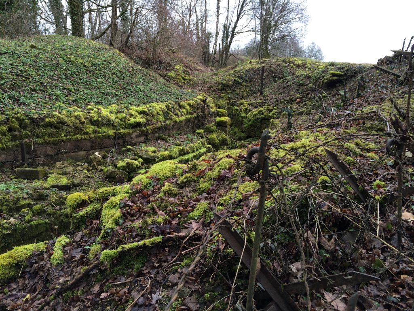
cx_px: 207
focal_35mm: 30
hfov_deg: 60.0
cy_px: 156
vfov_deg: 46.8
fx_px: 359
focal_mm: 4.12
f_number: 2.2
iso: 32
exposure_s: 1/148
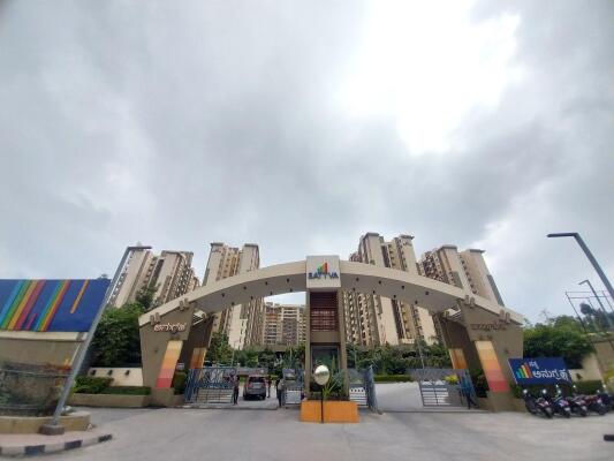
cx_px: 307
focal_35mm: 13
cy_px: 230
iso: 64
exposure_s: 1/1262
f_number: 2.2
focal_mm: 1.3
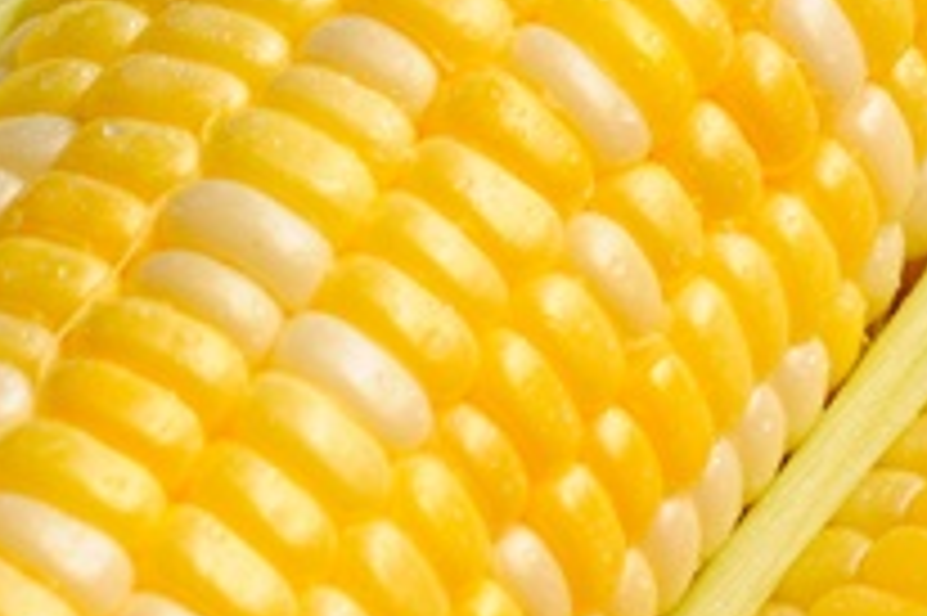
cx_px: 162
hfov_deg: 4.2
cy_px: -247
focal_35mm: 491
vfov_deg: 2.8
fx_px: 12633
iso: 250
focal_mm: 90
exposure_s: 1/40
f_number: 11
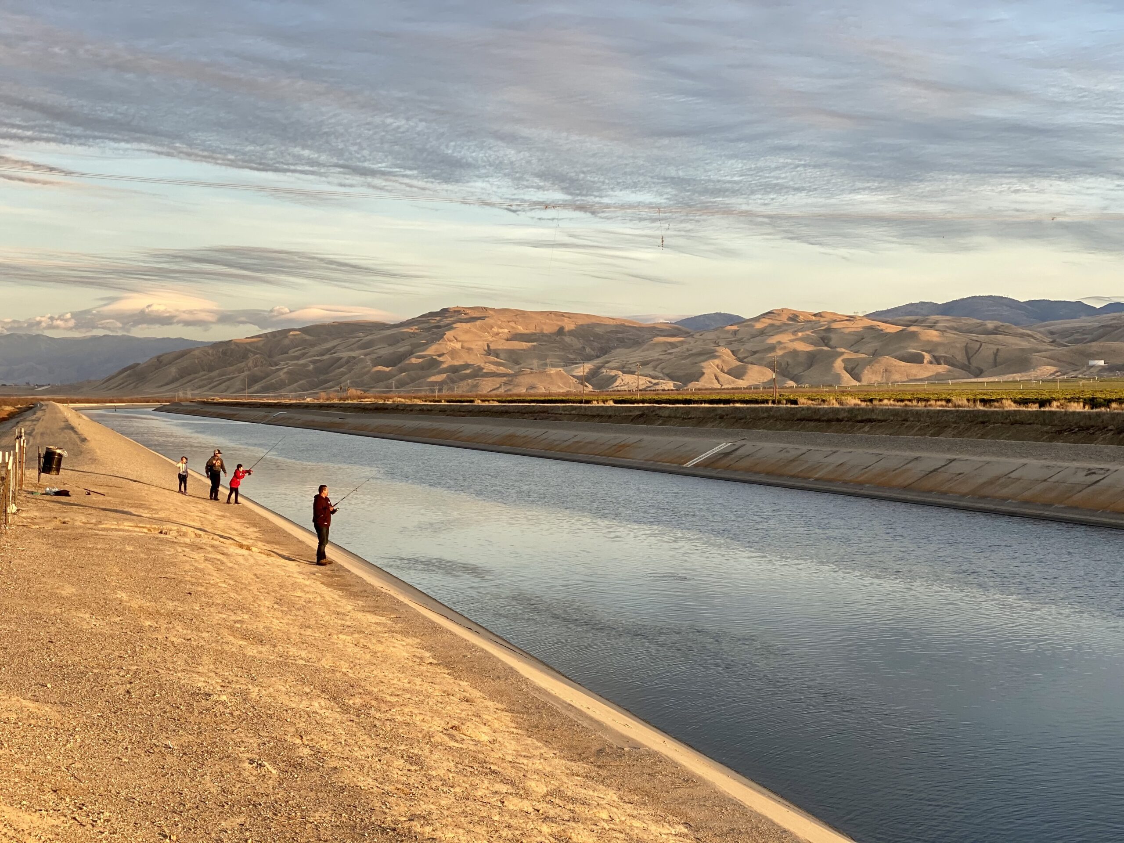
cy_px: 422
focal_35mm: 52
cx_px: 562
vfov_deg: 28.0
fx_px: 1688
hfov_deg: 36.8
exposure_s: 1/279
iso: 20
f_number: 2
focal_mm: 6
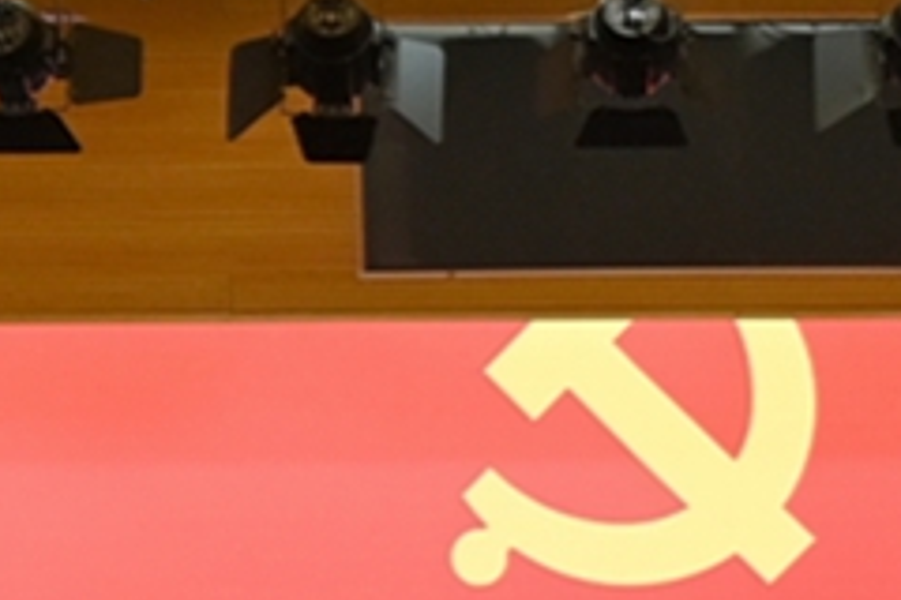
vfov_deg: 4.0
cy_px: 1185
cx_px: 597
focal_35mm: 336
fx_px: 8409
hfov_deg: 6.1
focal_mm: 42
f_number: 4
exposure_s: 1/100
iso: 640
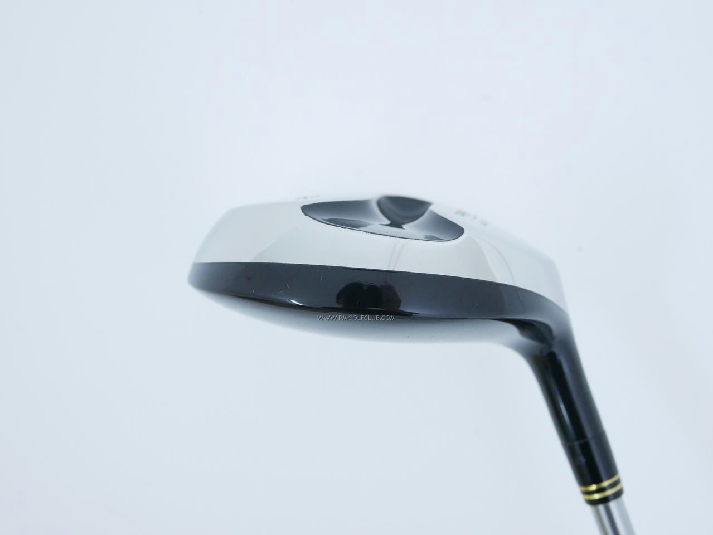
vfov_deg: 29.1
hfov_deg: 38.2
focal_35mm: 50
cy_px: 268
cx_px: 356
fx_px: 1030
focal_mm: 25
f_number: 4.5
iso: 1600
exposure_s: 1/80
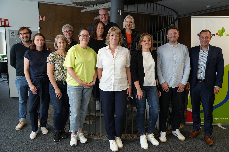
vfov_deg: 43.6
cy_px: 76
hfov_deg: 61.9
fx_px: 191
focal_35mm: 30
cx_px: 114
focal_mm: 30
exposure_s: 1/160
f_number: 4
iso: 2000
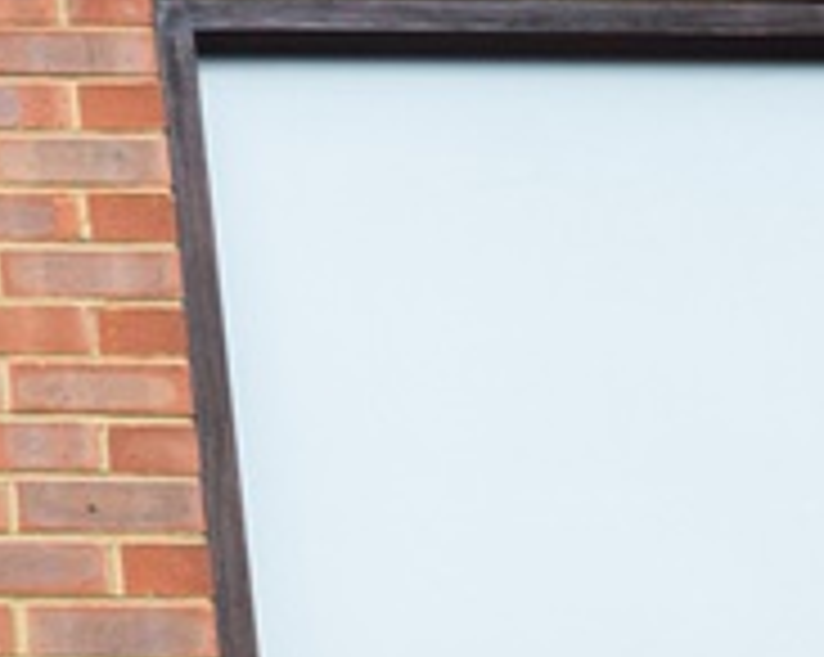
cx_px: -937
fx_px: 5871
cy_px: -459
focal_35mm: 241
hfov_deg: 7.6
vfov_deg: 6.3
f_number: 5
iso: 640
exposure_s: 1/500
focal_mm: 44
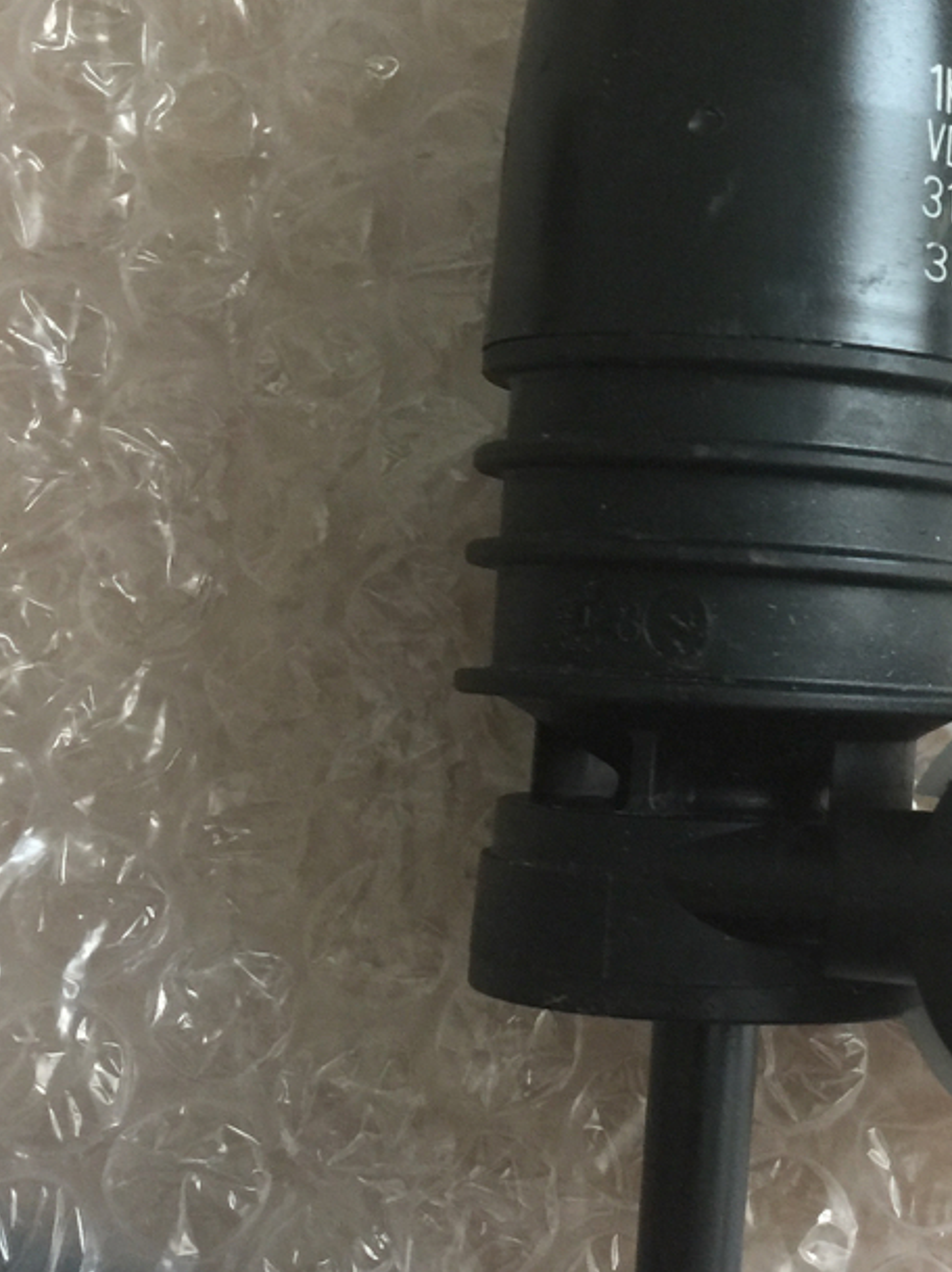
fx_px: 2239
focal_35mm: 61
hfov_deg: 22.9
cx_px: 981
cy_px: 326
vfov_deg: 31.2
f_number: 2.2
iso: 80
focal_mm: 4.15
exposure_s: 1/17
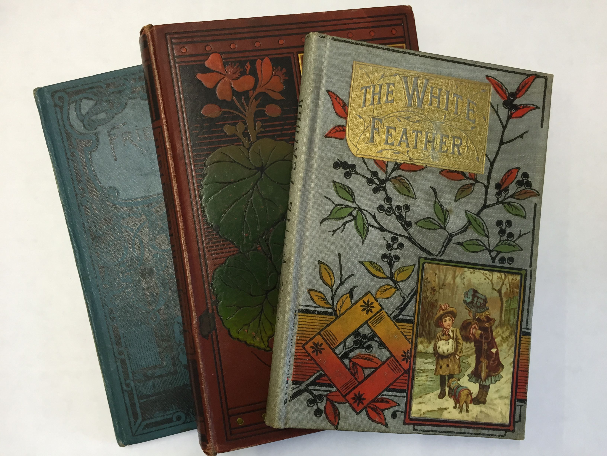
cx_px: 304
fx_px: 509
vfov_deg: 48.2
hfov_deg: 61.7
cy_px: 228
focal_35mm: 29
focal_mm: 4.15
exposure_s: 1/33
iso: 100
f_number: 2.2
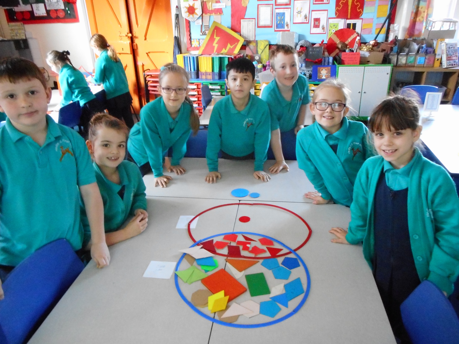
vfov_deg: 54.9
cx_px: 230
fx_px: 332
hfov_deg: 69.4
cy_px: 172
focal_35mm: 25
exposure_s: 1/6
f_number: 3.7
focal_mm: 4.5
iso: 800
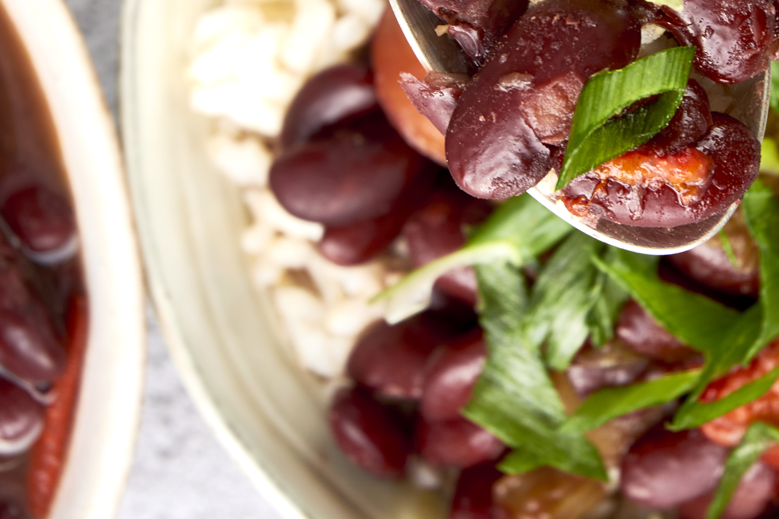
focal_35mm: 196
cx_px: 573
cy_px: 5
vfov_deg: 7.0
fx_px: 4241
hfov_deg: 10.5
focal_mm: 60
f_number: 8
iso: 100
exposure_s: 1/100
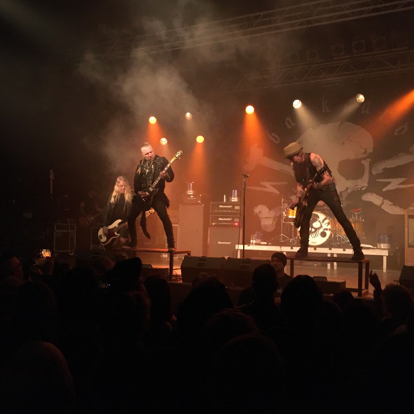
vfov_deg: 47.2
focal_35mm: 35
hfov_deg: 47.2
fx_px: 474
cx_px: 222
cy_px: 208
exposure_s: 1/25
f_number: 2.2
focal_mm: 4.15
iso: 200
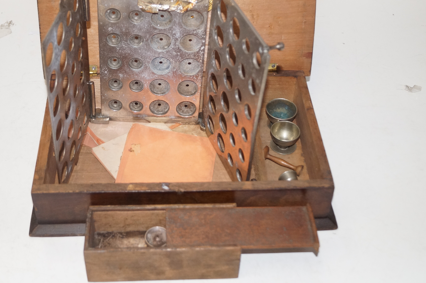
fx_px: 638
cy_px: 110
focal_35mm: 54
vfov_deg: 24.9
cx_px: 180
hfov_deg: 36.8
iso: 800
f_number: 4.5
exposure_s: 1/160
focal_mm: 28
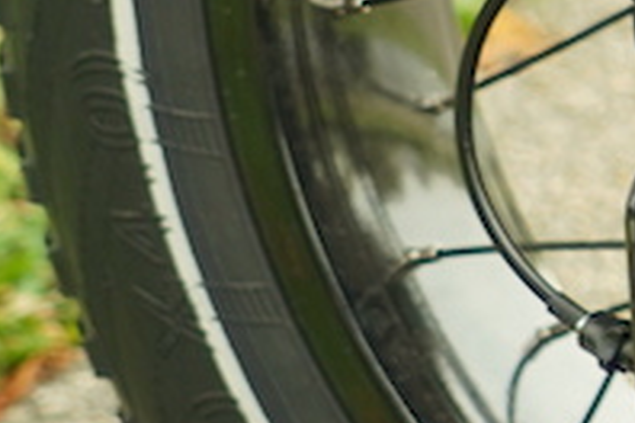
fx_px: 4339
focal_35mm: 246
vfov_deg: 5.6
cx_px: 2036
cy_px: -99
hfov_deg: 7.2
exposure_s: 1/40
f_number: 2.8
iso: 100
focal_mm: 24
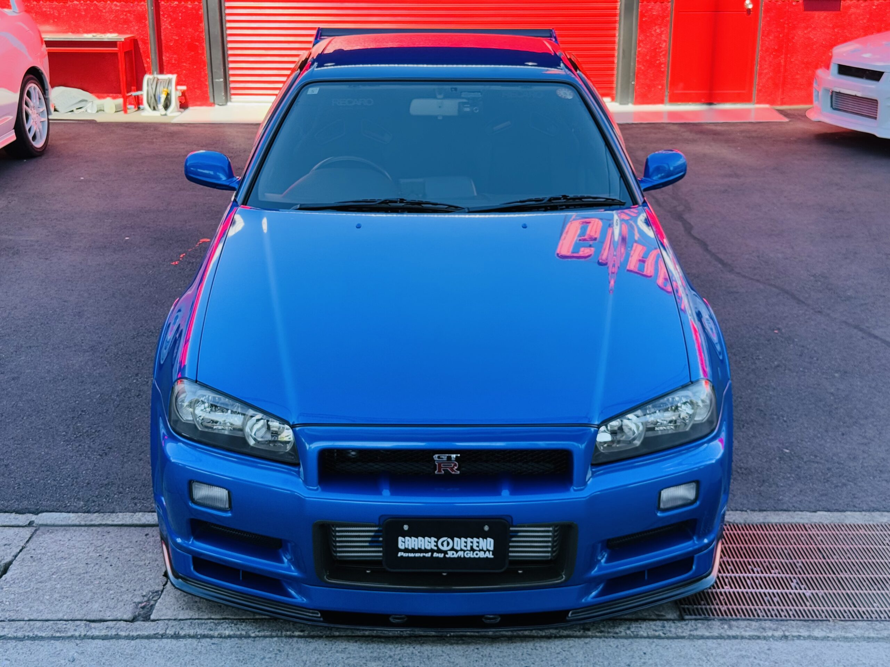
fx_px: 1234
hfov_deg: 39.7
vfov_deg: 30.3
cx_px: 445
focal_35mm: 48
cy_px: 334
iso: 64
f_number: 1.78
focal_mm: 6.76
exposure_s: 1/475
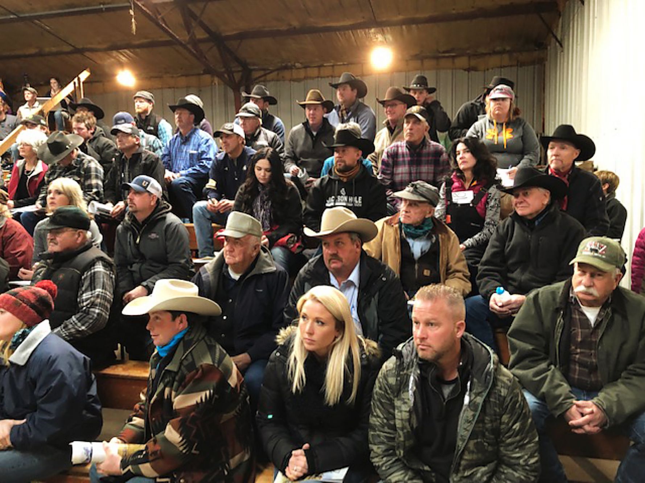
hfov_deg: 63.5
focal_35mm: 28
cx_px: 322
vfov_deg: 49.7
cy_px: 242
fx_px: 522
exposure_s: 1/9
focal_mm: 4
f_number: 1.8
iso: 100
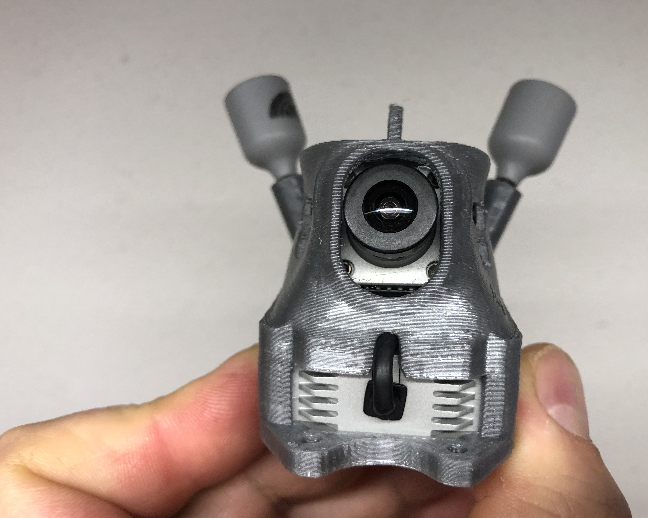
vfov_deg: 48.5
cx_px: 343
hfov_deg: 58.7
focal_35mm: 30
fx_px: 575
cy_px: 257
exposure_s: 1/25
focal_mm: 3.99
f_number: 1.8
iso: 32
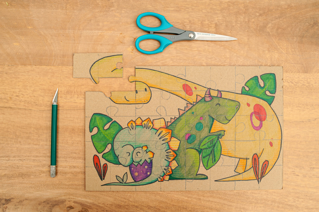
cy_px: 106
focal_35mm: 35
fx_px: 310
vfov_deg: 37.8
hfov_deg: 54.5
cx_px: 160
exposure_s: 1/160
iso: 400
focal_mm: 35
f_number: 3.2
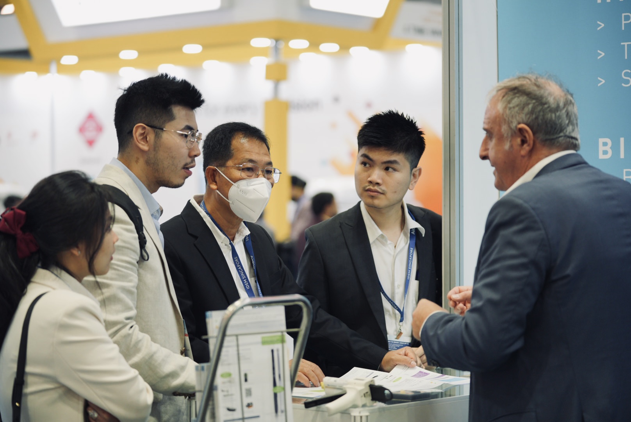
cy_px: 211
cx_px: 316
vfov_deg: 14.9
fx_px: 1614
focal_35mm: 92
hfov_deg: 22.1
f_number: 2.8
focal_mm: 92
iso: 800
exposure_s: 1/125
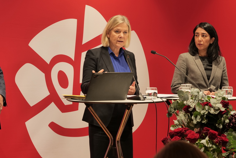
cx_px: 121
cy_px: 78
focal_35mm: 140
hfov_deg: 14.7
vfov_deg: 9.8
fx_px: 918
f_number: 7.1
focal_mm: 105
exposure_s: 1/50
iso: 1000
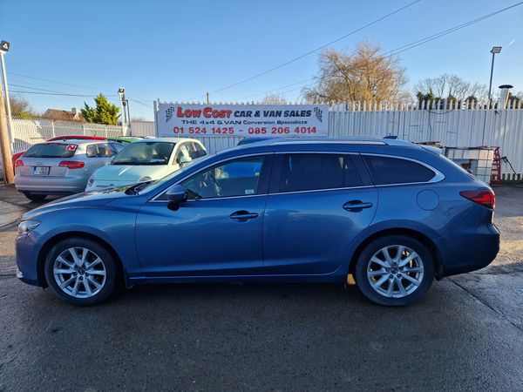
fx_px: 347
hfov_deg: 73.9
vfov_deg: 58.9
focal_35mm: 23
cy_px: 196
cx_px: 262
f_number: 1.8
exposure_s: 1/532
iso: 50
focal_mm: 5.4
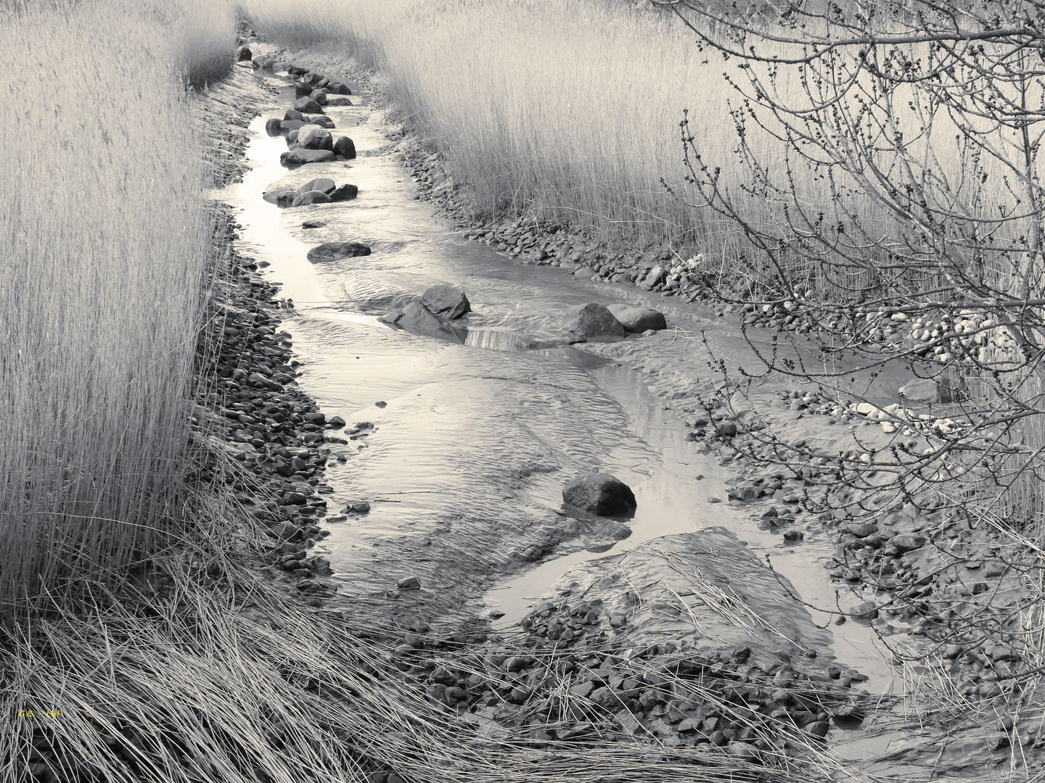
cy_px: 392
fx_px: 2174
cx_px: 522
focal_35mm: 72
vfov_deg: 20.4
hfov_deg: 27.0
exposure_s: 1/250
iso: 100
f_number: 4
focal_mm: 13
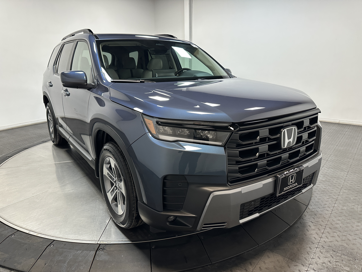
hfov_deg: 71.6
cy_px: 136
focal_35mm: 24
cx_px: 181
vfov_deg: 56.8
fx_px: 251
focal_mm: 6.86
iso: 400
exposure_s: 1/60
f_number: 1.78
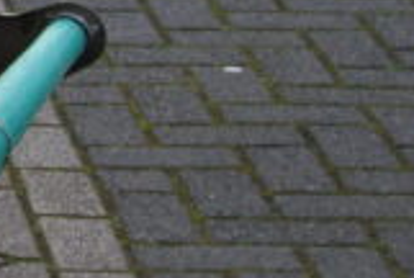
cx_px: -910
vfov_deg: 4.4
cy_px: 158
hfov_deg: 6.0
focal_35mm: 315
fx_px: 3629
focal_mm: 17.5
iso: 100
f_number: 4.5
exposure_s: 1/80
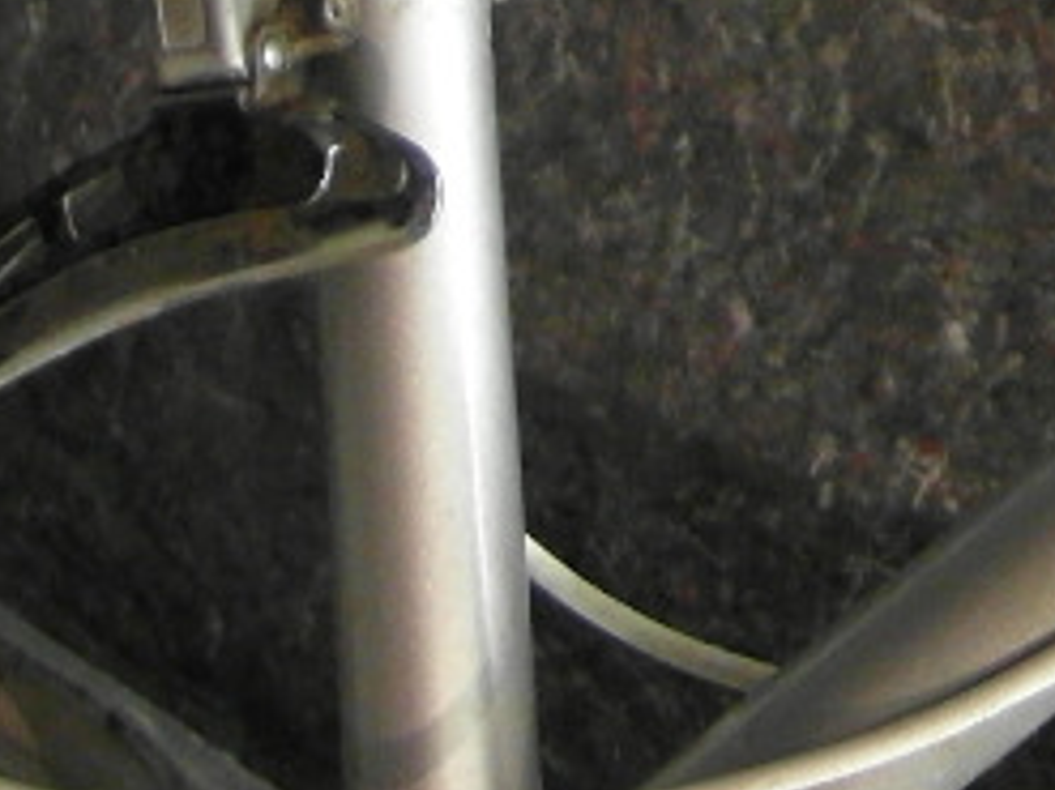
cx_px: 1217
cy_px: -965
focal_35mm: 140
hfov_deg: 13.8
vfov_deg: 9.6
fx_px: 4265
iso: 240
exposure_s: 1/15
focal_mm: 5.2
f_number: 1.8
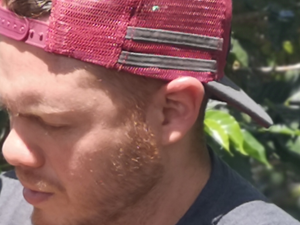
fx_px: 1777
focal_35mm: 205
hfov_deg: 9.5
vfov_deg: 7.2
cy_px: 306
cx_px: -61
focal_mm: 3.95
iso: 50
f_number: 4
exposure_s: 1/743
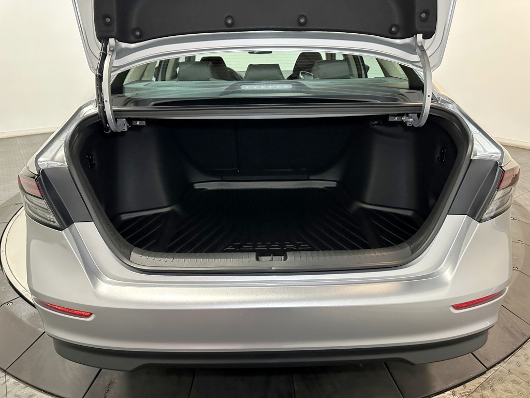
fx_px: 367
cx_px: 265
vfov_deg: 56.8
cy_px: 199
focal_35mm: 24
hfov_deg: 71.6
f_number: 1.78
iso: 800
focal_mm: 6.86
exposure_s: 1/60
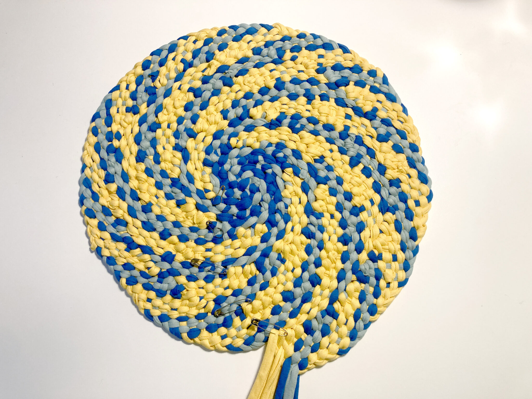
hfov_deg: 63.4
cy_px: 200
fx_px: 430
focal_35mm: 28
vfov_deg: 49.7
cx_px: 266
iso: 64
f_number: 1.8
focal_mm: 3.99
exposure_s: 1/50
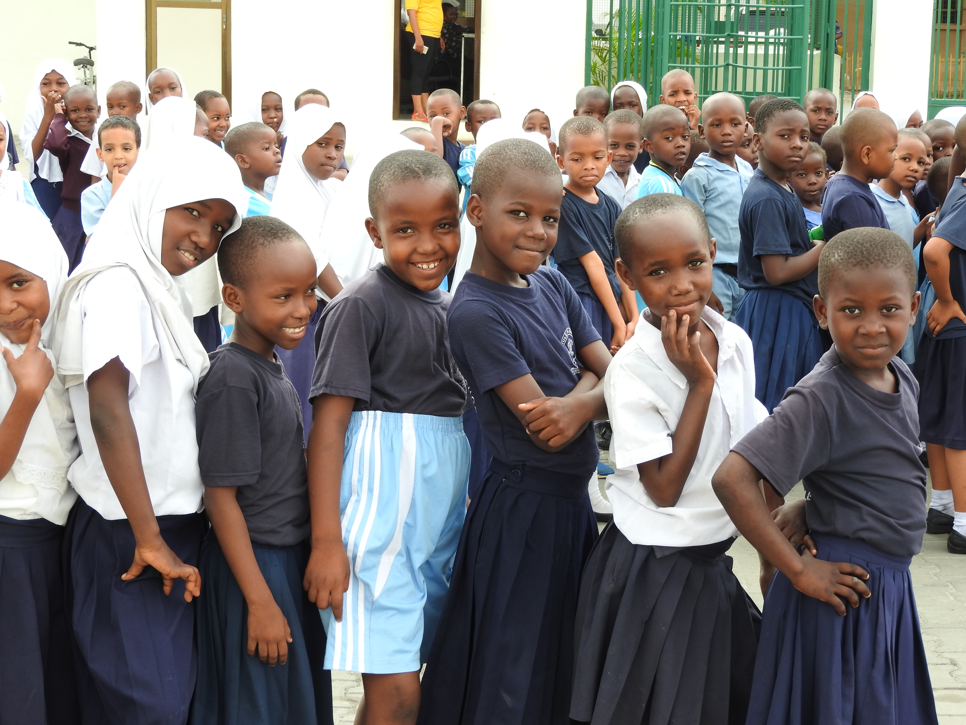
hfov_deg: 24.4
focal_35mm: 80
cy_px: 362
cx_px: 483
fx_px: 2232
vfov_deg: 18.4
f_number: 4.5
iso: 100
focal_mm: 14.3
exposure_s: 1/100
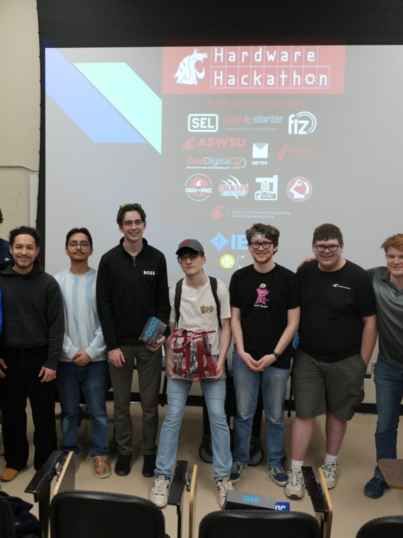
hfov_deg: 40.6
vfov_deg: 52.6
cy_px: 268
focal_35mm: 35
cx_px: 176
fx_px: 543
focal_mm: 16
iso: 1250
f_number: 3.5
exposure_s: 1/125
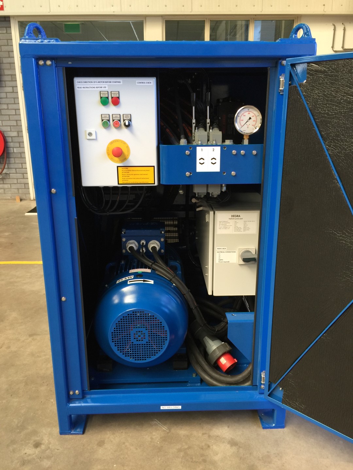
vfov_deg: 61.7
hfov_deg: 48.2
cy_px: 235
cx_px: 176
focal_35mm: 29
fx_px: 394
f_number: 2.2
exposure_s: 1/33
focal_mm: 4.15
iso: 32
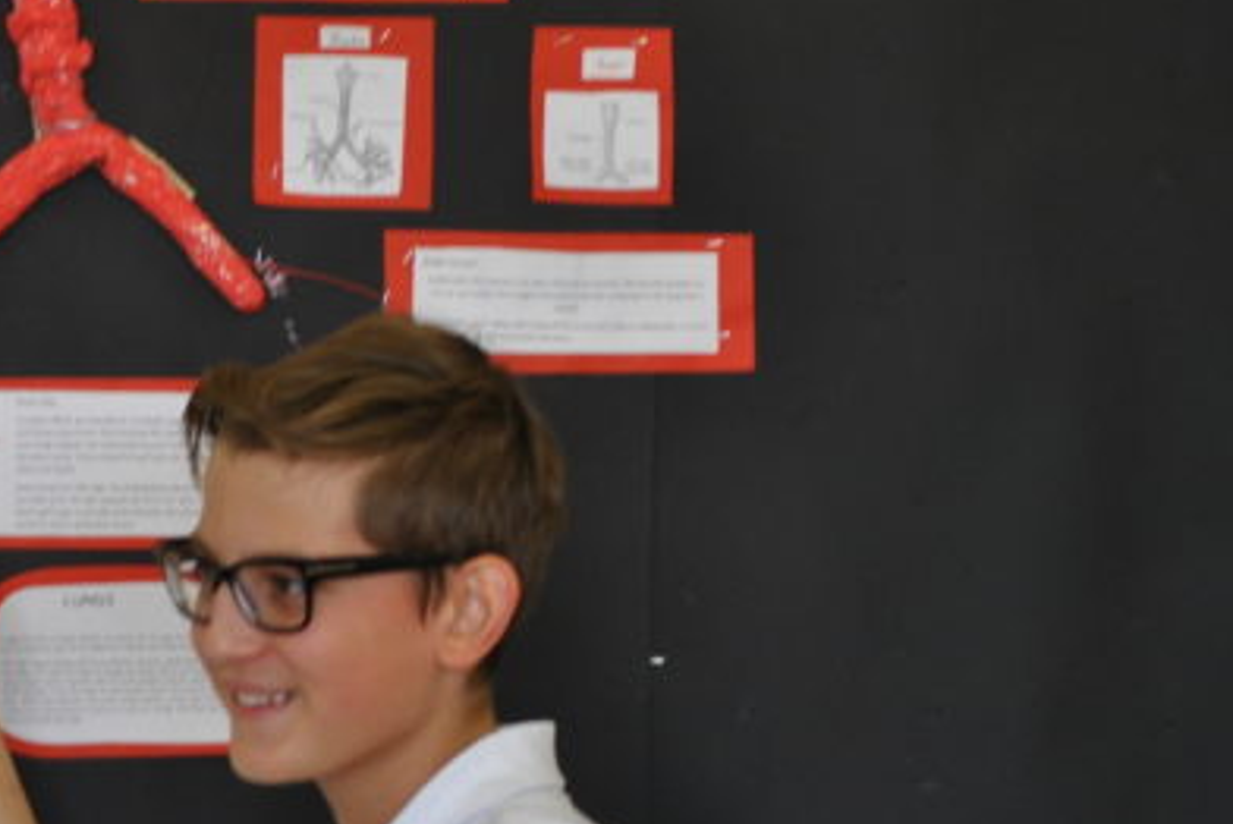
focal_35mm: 215
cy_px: 527
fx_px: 7379
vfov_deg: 6.4
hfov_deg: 9.4
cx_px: -277
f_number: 4
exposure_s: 1/60
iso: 200
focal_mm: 55
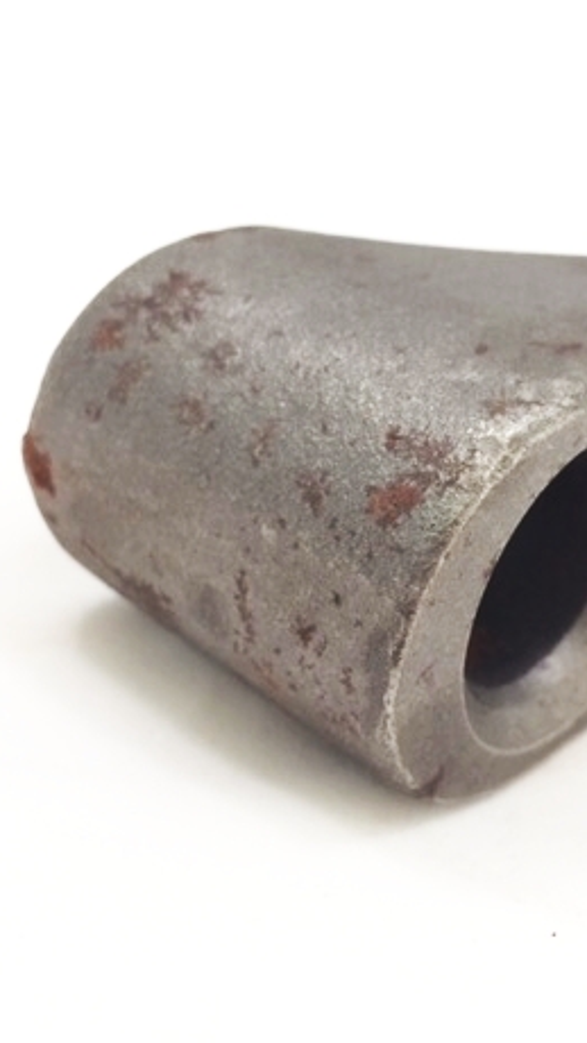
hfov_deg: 26.8
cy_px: 522
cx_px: 433
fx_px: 1217
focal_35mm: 44
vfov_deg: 46.4
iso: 40
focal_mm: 4.15
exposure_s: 1/30
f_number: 2.2
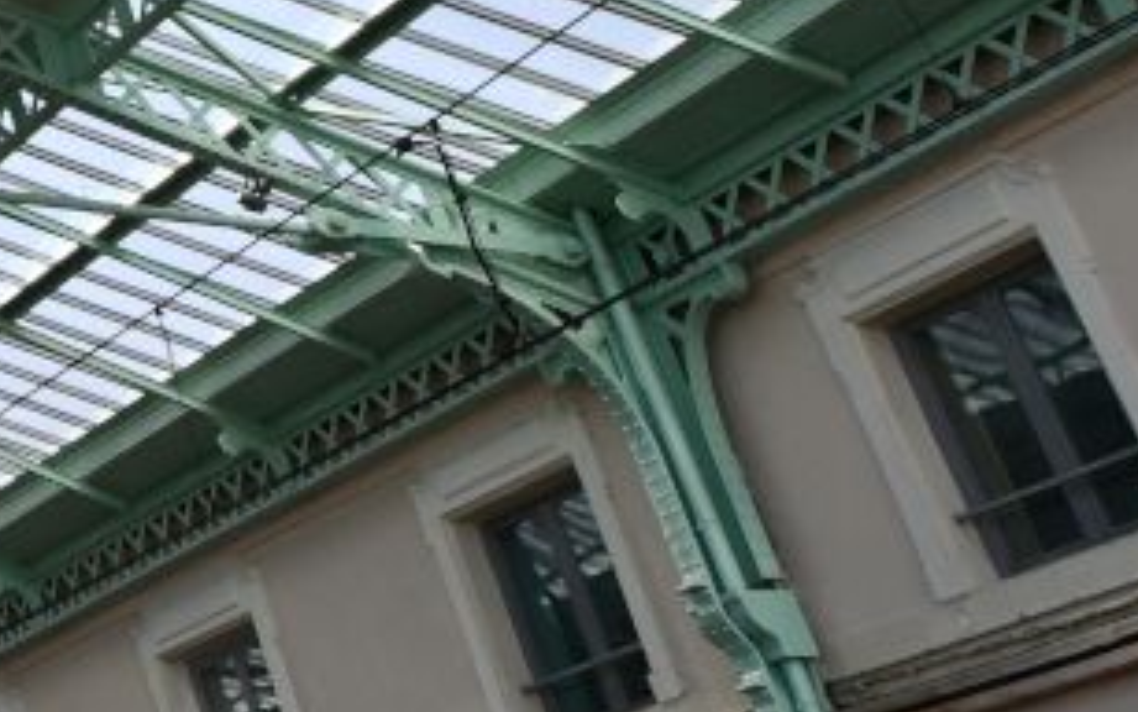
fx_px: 2668
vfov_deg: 14.5
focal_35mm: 86
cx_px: -1327
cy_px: -237
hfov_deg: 16.3
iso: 320
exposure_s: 1/320
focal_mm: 16
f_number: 10
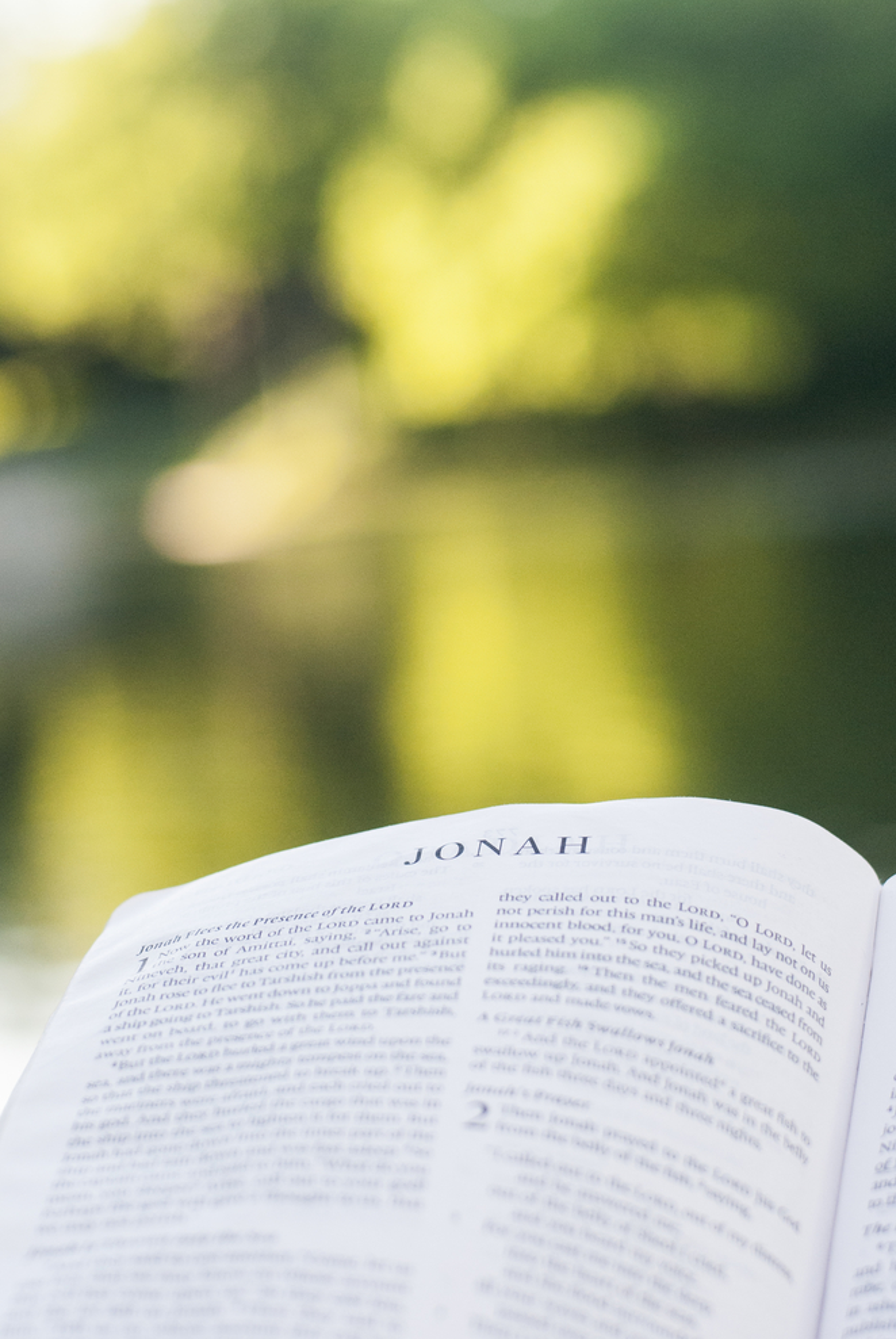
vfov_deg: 22.3
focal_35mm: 91
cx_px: 442
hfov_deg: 15.1
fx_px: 3388
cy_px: 565
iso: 320
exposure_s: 1/640
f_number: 3.2
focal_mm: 50
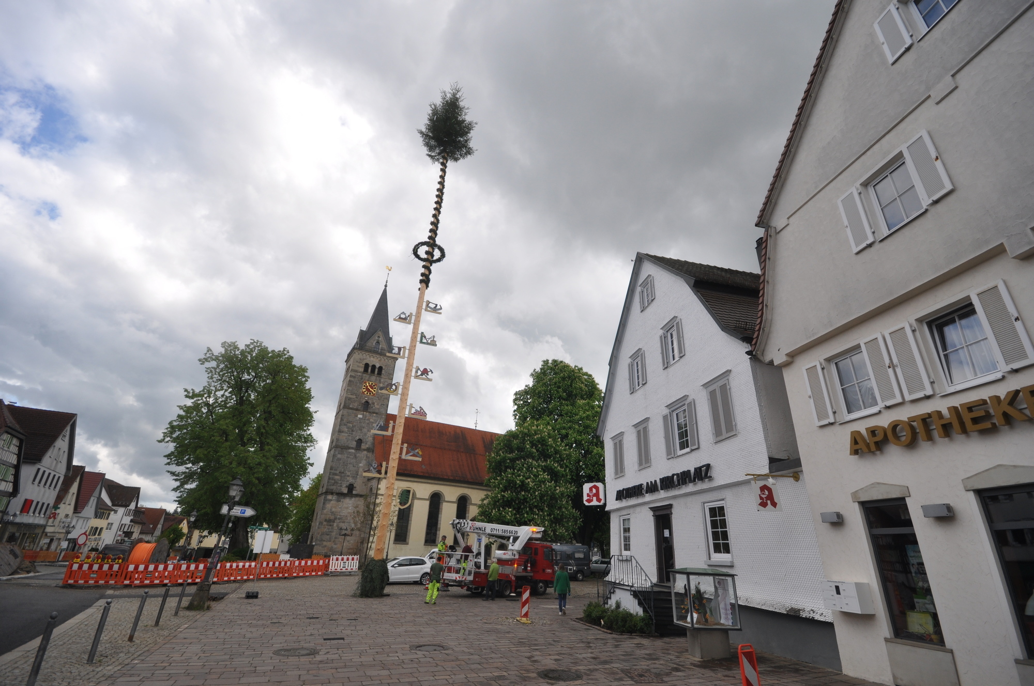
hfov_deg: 100.5
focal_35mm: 15
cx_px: 517
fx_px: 430
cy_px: 343
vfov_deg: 77.2
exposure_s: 1/250
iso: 200
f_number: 8
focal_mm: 10
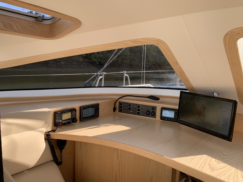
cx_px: 122
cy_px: 91
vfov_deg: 53.1
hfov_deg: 67.3
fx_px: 183
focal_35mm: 26
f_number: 1.8
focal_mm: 4.25
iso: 25
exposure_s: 1/278
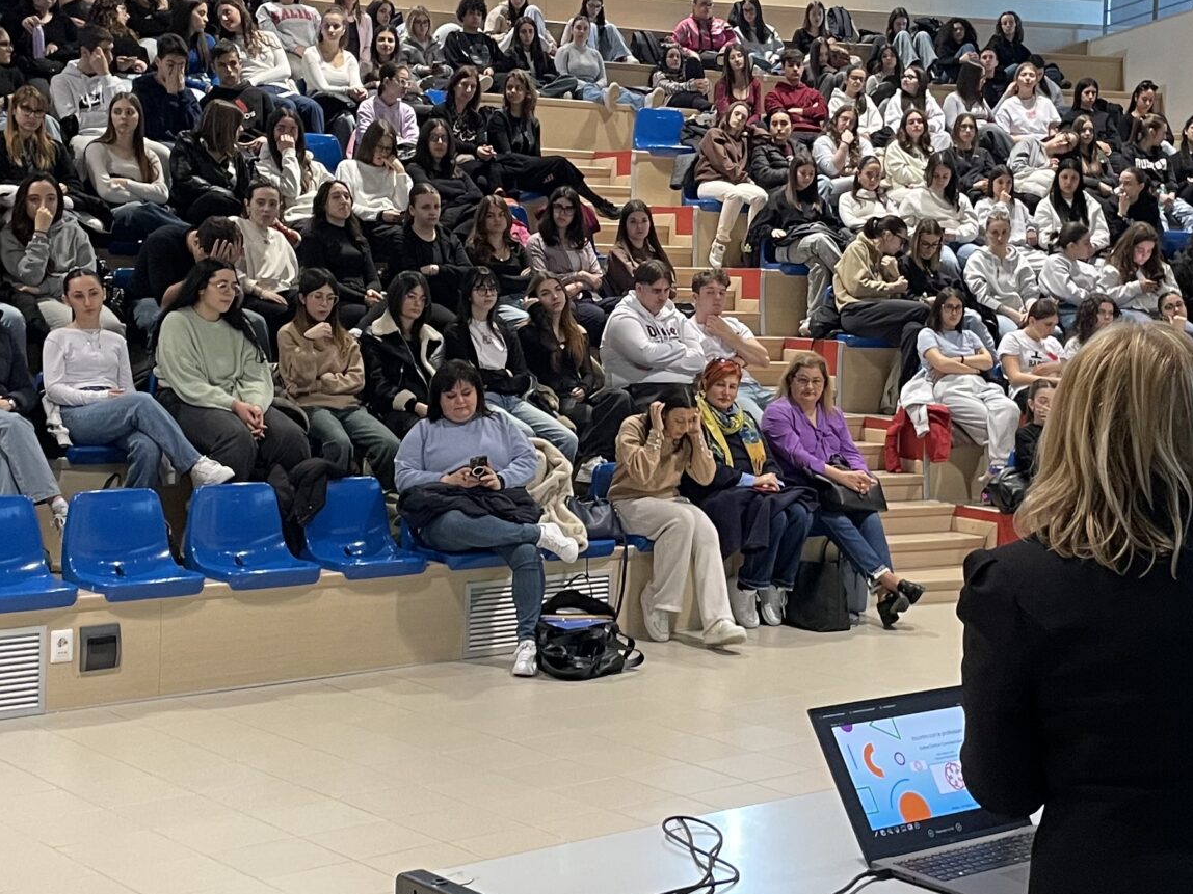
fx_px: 1999
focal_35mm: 58
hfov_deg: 33.2
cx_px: 647
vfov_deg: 25.2
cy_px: 395
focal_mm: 4.2
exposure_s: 1/50
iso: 200
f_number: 1.6
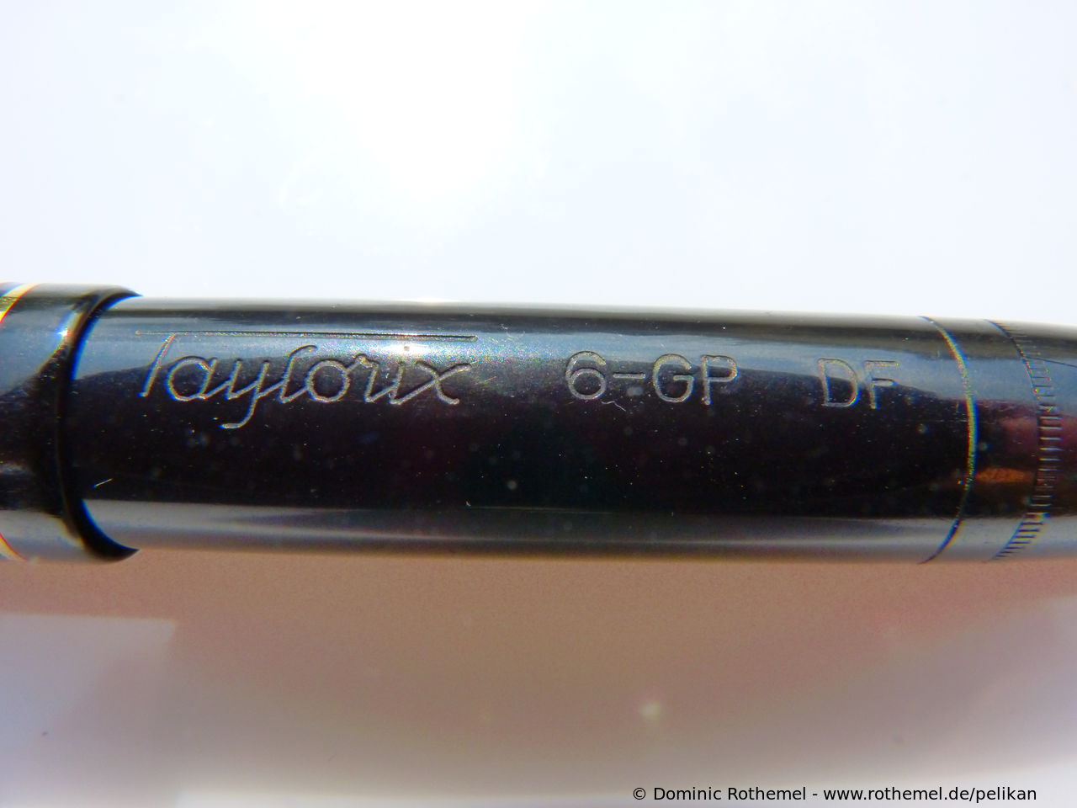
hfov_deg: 69.4
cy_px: 404
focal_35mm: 25
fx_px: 778
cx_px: 538
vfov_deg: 54.9
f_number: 8
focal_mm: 4.5
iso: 400
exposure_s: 1/320
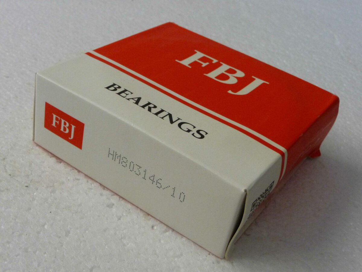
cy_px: 136
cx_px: 181
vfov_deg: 29.1
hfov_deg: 38.2
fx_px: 523
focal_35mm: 50
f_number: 4.2
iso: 400
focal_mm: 8.5
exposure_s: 1/30
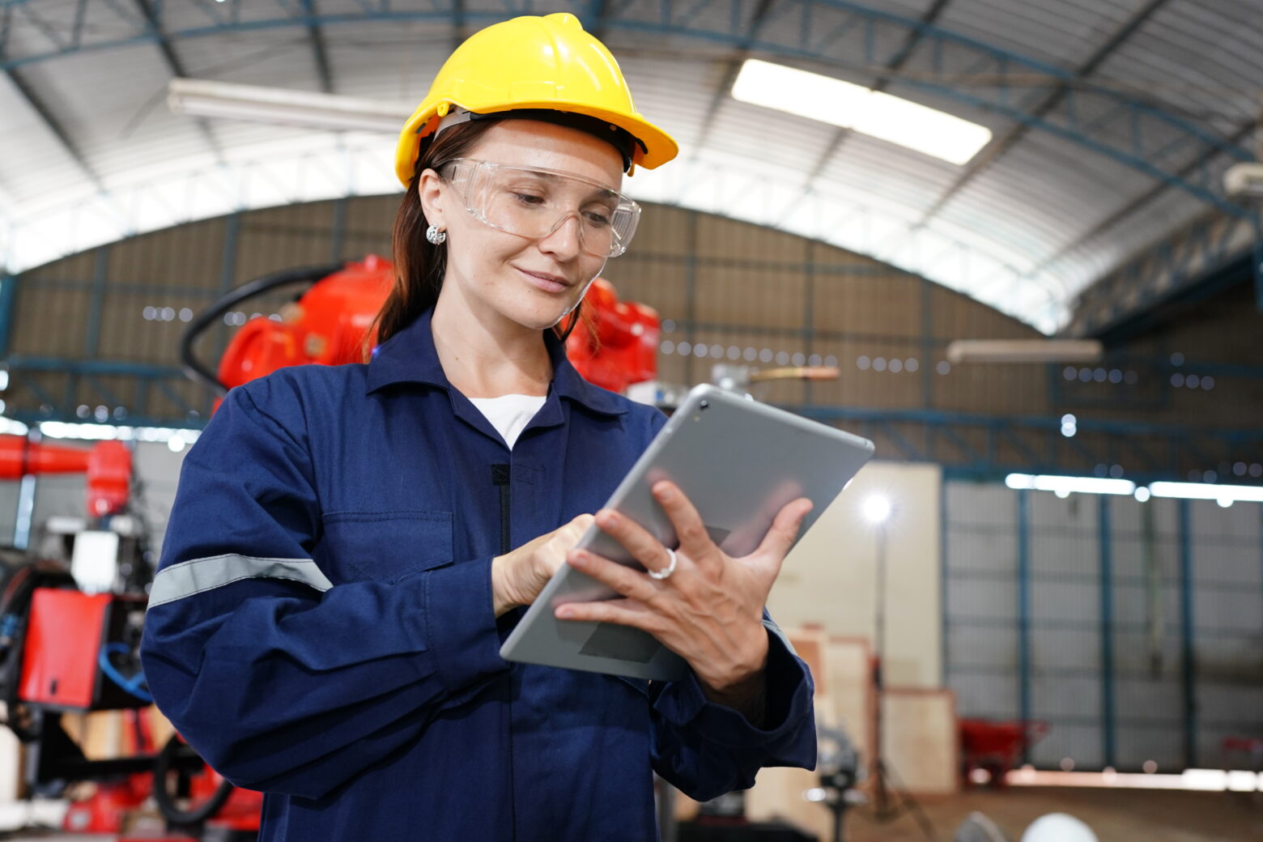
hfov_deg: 54.4
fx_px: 1228
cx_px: 632
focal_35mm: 35
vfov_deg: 37.9
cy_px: 421
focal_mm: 35
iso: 1250
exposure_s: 1/200
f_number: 2.8
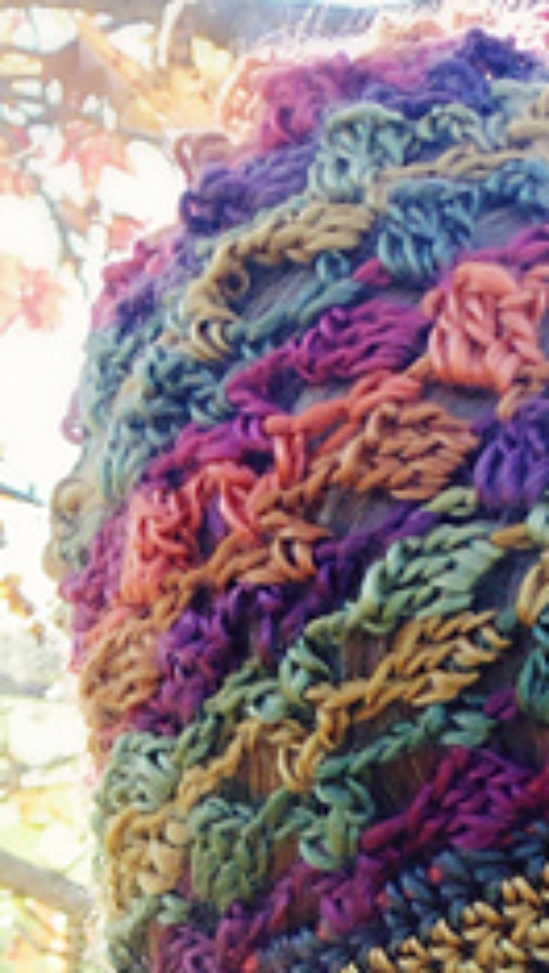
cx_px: 516
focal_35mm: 122
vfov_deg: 17.1
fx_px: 3151
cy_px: 1010
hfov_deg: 9.9
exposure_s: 1/320
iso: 80
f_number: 3.6
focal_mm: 7.4
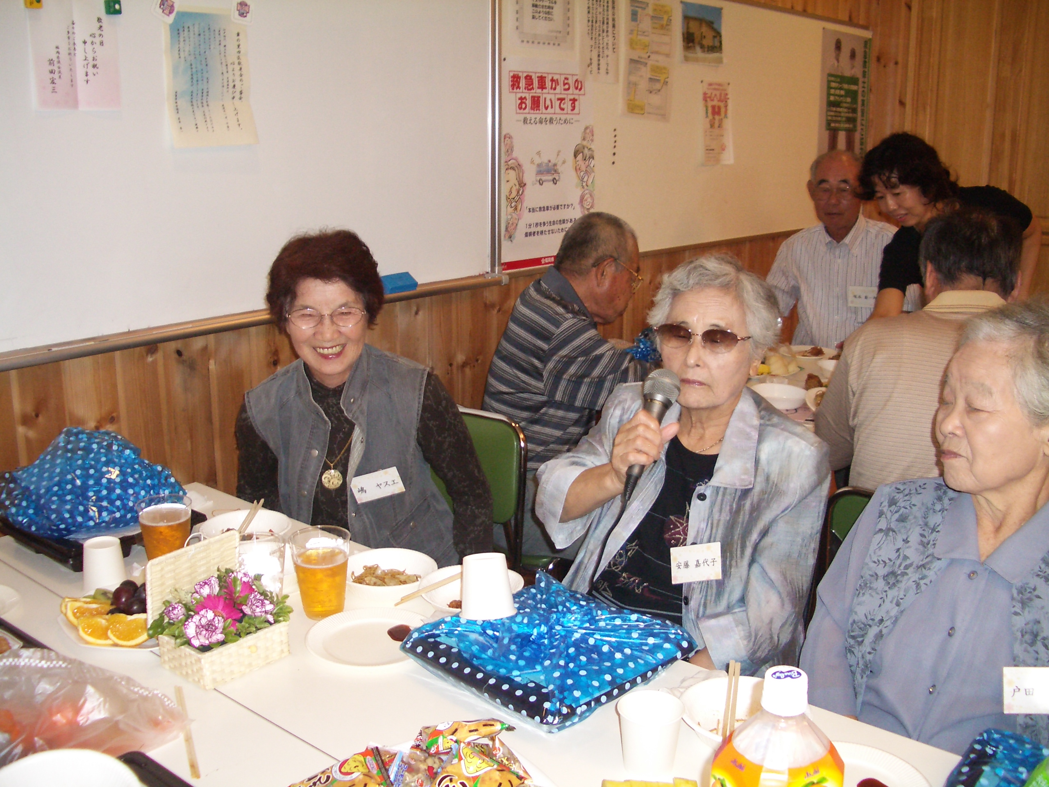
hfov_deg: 52.6
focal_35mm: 35
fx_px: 1061
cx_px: 524
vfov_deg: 40.7
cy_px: 394
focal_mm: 5.8
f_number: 2.6
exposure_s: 1/60
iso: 200
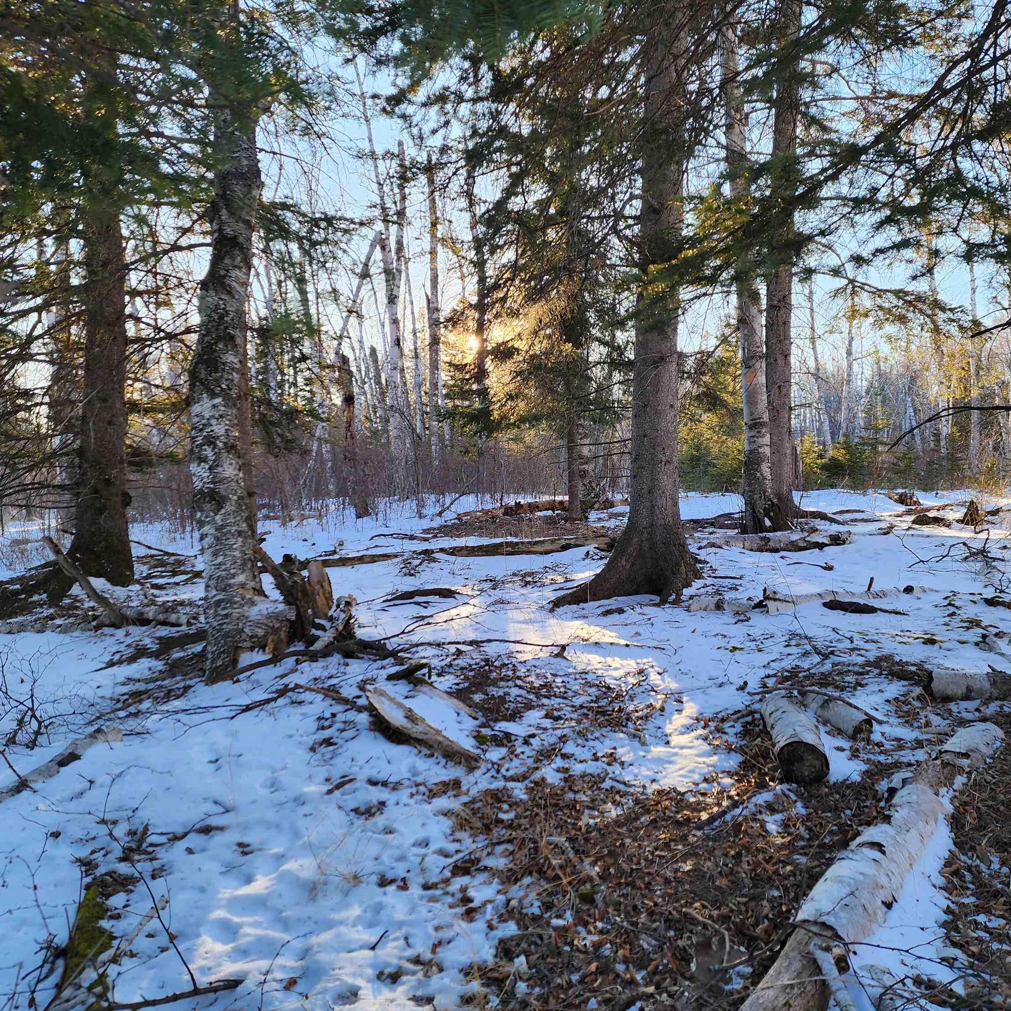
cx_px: 575
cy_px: 519
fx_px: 925
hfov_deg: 57.1
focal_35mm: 28
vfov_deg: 57.3
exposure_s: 1/180
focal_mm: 6.4
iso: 25
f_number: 1.8
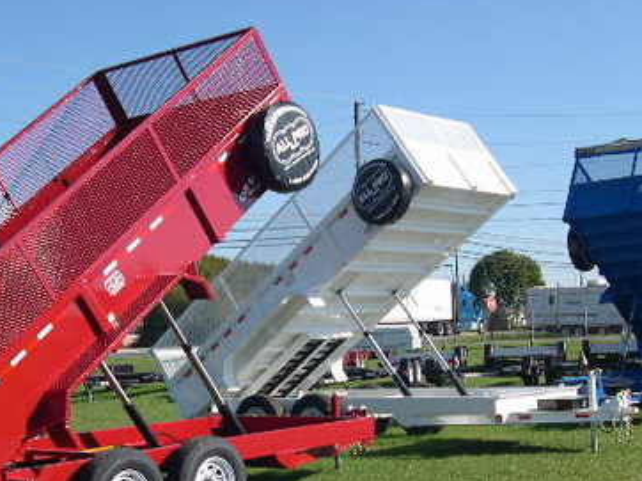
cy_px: 348
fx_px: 1168
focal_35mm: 63
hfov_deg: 30.7
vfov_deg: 23.1
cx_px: 271
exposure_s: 1/191
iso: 100
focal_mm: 8
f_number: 7.6
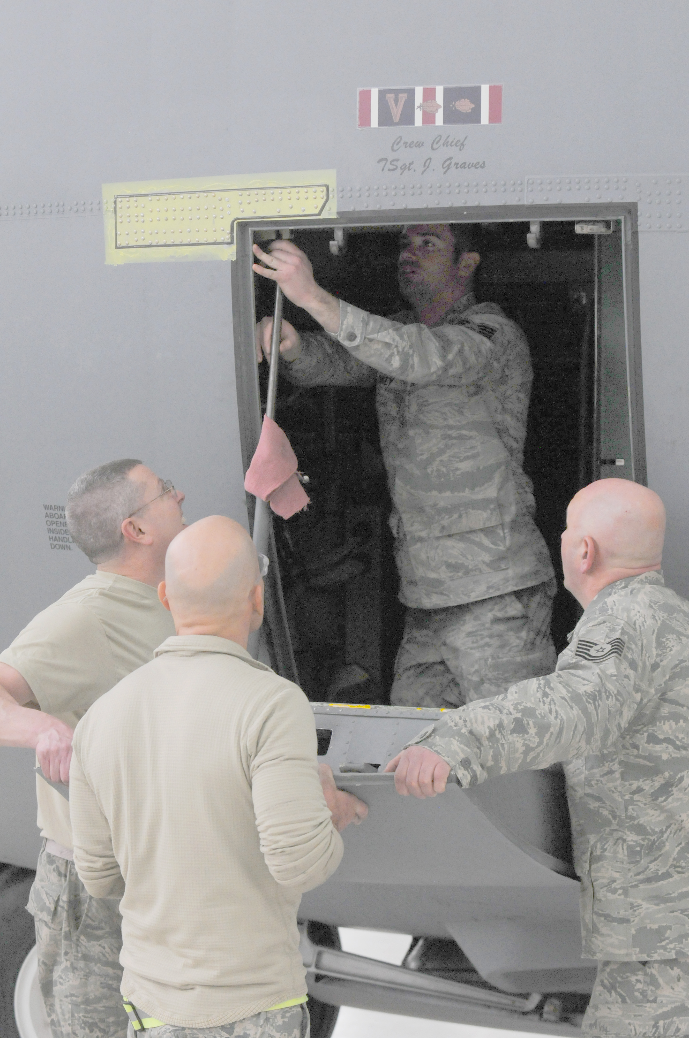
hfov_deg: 13.0
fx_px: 3022
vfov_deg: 19.5
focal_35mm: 105
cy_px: 519
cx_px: 344
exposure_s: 1/200
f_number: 4
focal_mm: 70
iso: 1250
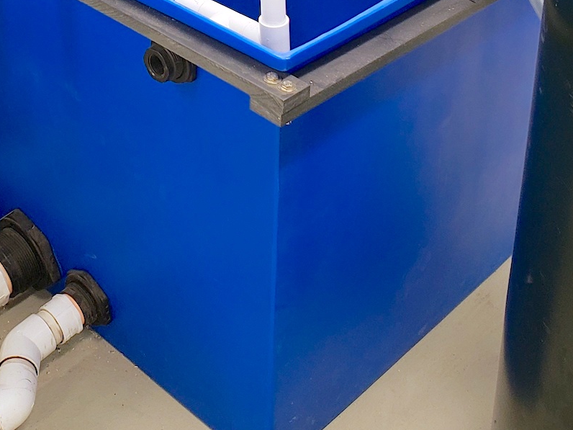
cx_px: 128
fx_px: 811
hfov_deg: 37.7
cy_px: 84
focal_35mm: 49
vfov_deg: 29.0
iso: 100
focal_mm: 4.3
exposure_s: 1/60
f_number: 2.4
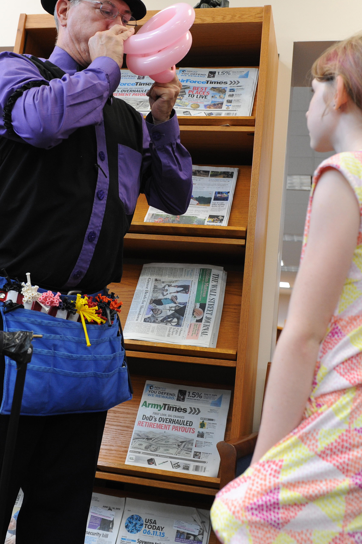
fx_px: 513
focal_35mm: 34
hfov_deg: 38.8
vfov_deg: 55.8
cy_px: 260
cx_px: 186
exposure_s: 1/125
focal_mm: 29
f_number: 4.5
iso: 1250
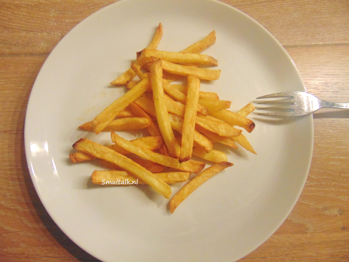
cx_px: 174
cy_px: 131
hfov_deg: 69.4
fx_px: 252
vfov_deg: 54.9
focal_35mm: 25
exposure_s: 1/13
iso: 400
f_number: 3
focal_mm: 4.5
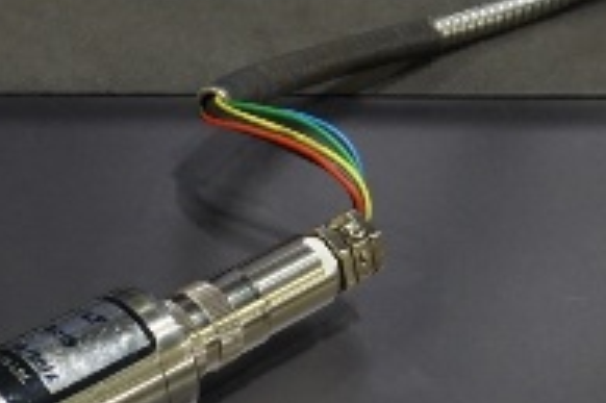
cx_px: 72
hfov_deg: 16.0
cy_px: 492
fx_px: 2136
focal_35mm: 127
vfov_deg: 10.6
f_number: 4
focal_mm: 16
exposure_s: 1/60
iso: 1000
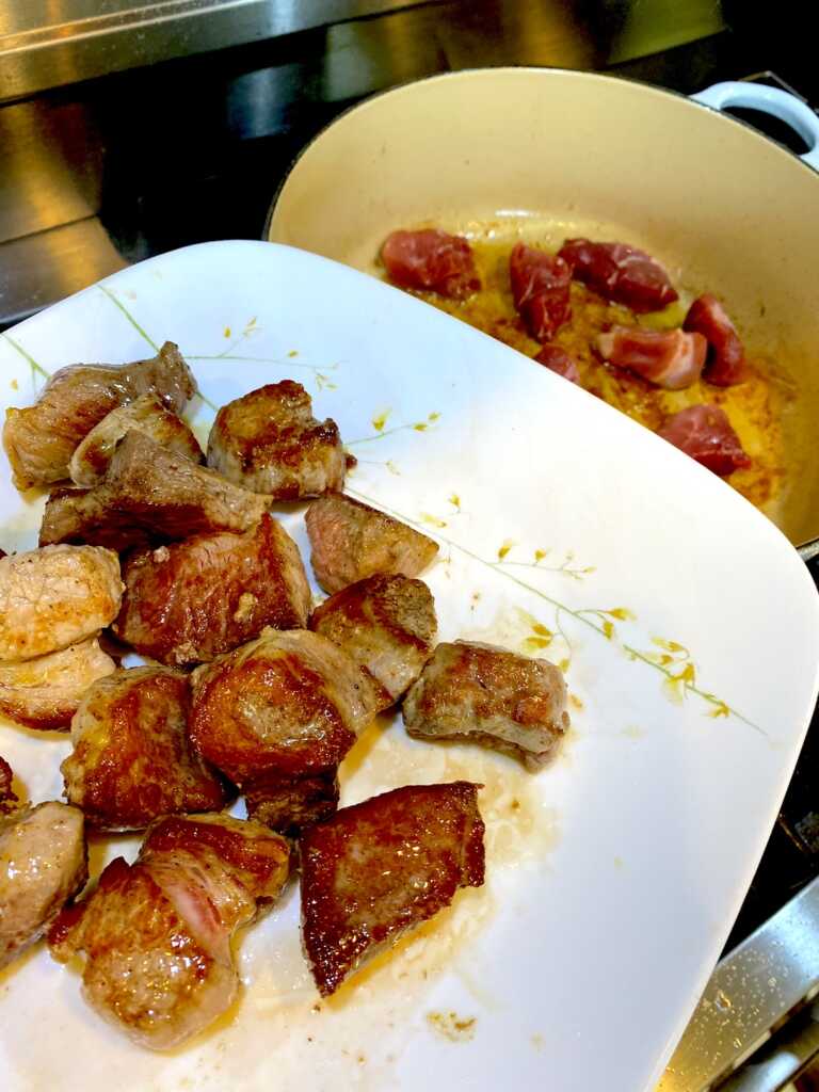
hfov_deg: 53.1
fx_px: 820
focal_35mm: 26
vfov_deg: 67.3
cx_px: 410
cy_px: 546
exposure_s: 1/120
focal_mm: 4.25
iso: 100
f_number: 1.8
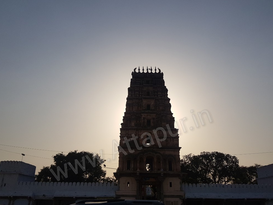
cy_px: 100
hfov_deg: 65.3
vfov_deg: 51.4
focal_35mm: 27
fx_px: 213
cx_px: 139
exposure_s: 1/8480
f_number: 1.7
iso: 40
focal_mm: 4.2
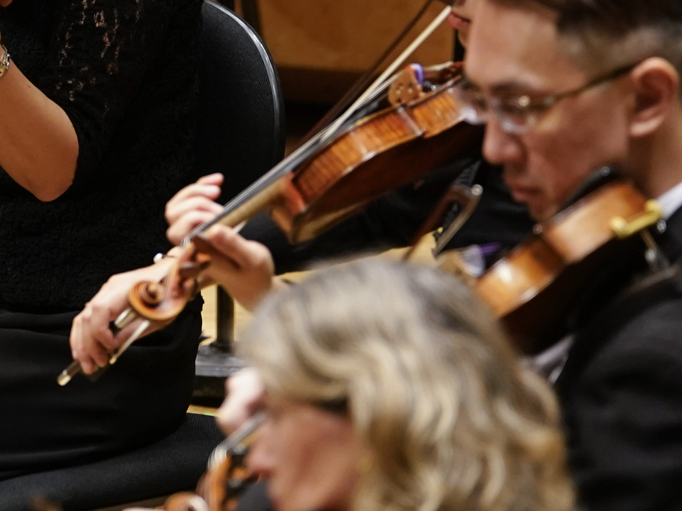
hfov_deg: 2.3
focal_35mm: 844
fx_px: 16627
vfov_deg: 1.8
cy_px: -167
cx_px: 86
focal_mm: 276
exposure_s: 1/400
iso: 2000
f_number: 4
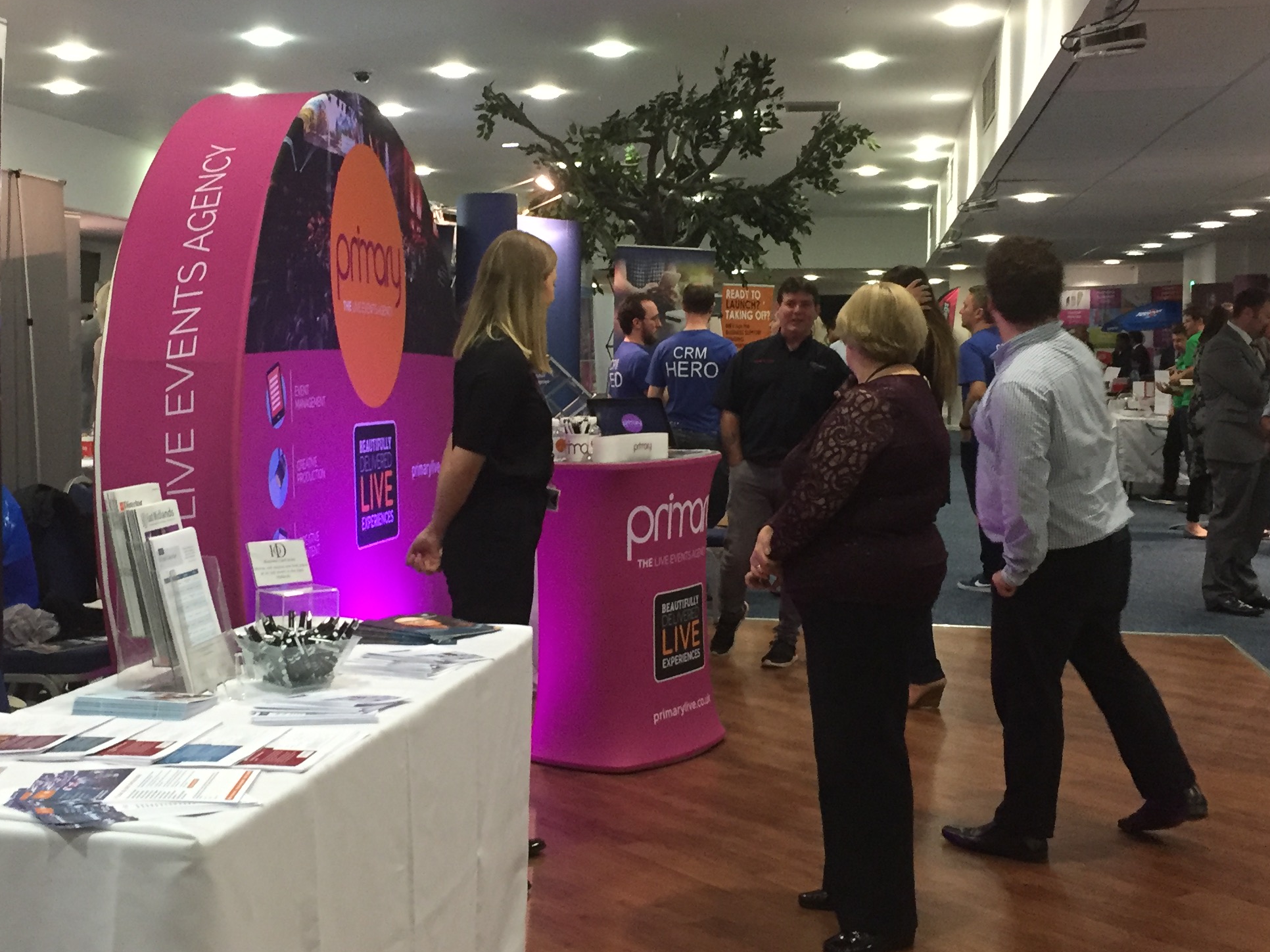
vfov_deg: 29.6
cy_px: 419
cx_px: 510
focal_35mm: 49
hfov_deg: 38.8
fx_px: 1798
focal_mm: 4.15
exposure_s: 1/33
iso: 250
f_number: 2.2
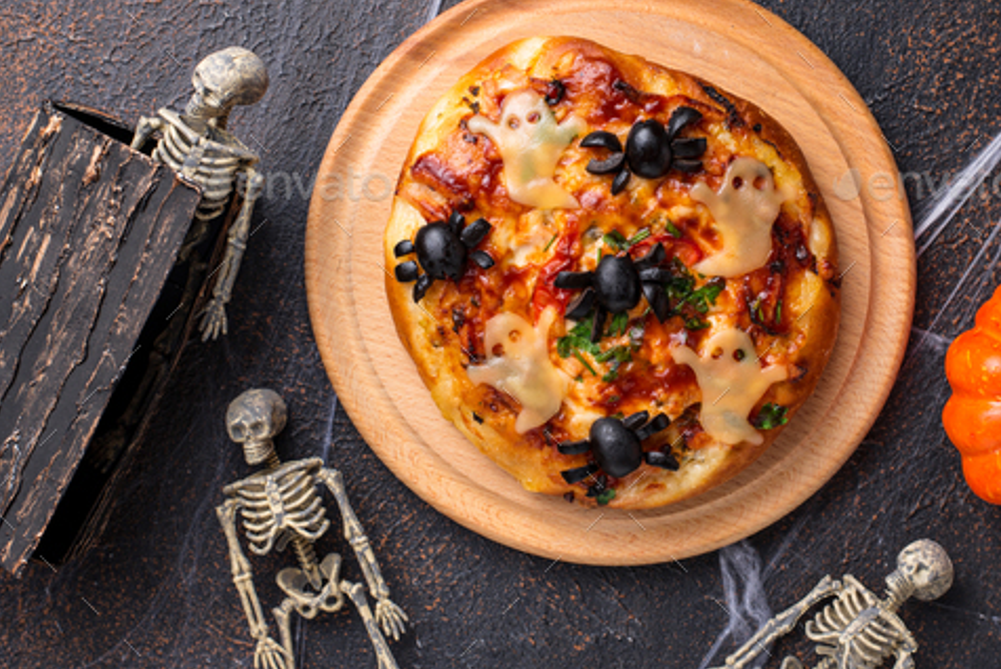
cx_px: 606
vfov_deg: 21.9
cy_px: 284
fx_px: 1725
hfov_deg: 32.3
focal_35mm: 62
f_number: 8
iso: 100
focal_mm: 50
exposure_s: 1/125
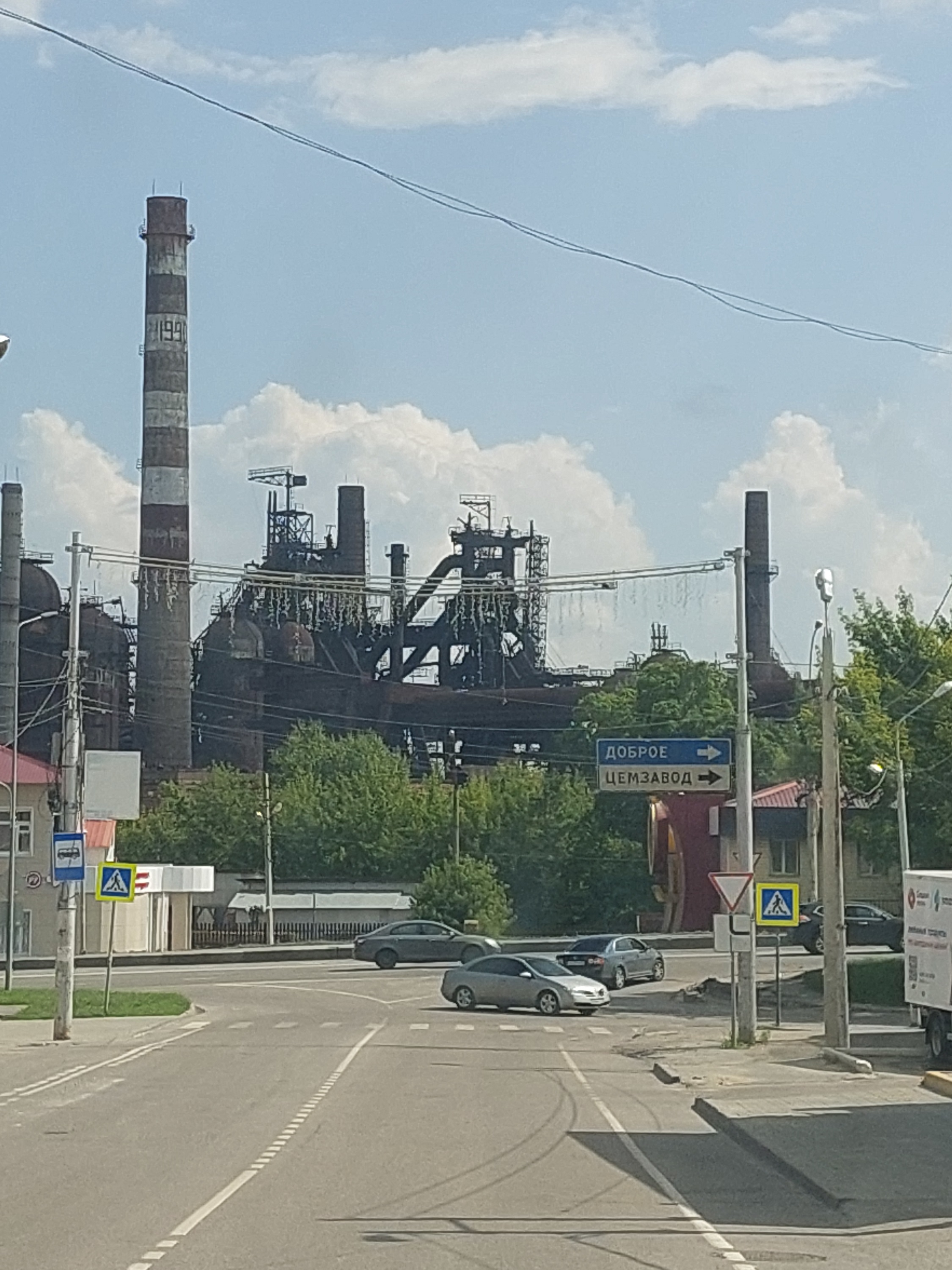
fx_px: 880
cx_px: 476
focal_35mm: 24
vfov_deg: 71.6
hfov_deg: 56.8
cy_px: 635
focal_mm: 5.23
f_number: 1.8
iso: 40
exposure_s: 1/1504
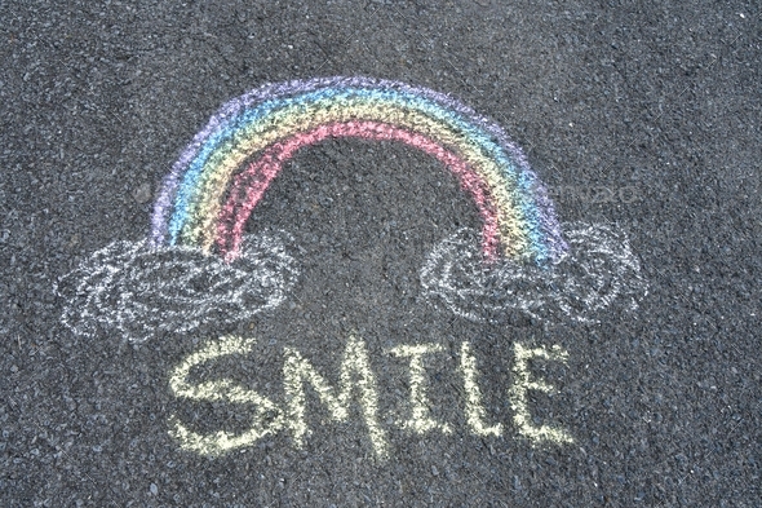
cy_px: 254
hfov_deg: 53.1
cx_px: 381
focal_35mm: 36
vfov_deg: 36.9
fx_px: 762
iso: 320
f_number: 10
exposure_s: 1/400
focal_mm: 24
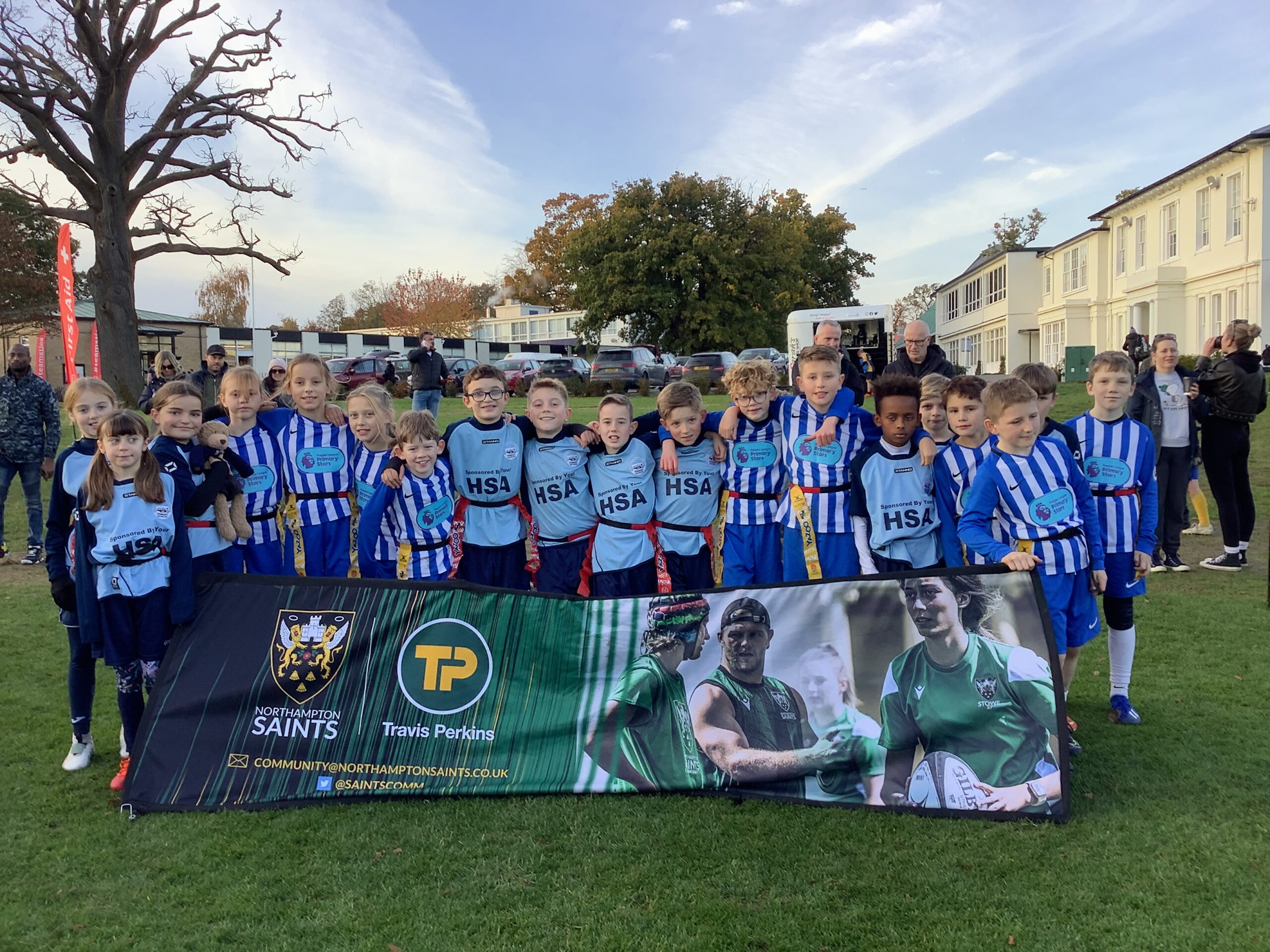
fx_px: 1137
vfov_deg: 45.4
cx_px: 635
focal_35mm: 31
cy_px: 476
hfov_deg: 58.4
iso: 25
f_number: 2.4
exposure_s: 1/101
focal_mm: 3.3
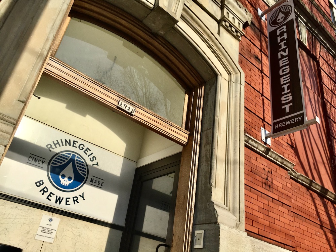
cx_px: 168
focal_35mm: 29
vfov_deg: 48.2
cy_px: 126
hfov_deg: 61.7
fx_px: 281
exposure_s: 1/2825
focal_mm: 4.15
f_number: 2.2
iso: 32
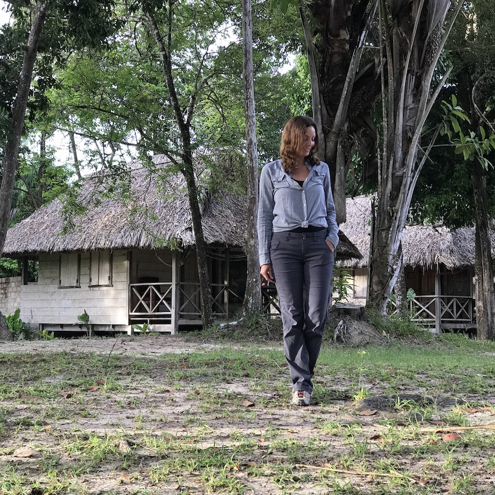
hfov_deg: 25.4
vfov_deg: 25.4
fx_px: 1100
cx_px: 246
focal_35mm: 68
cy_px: 248
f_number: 2.8
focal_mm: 6.6
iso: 32
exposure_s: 1/60
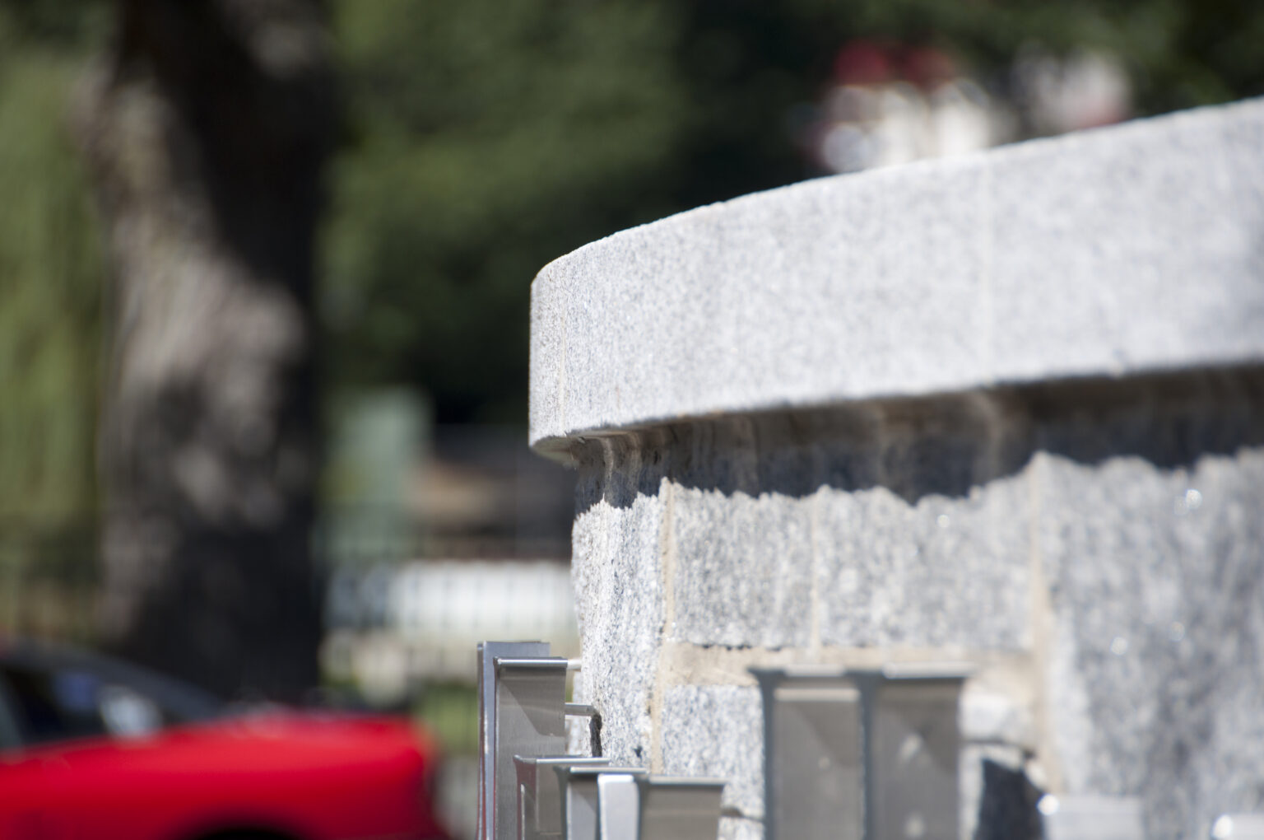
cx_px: 632
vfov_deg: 4.6
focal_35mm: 300
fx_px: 10520
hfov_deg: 6.9
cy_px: 420
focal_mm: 200
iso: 200
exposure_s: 1/750
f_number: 5.6
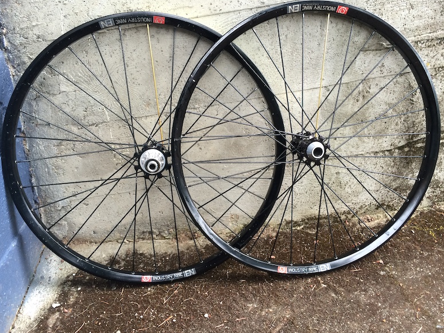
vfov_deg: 46.8
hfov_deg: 60.0
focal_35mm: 30
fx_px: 385
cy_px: 166
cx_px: 220
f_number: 2.2
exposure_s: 1/30
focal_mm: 4.15
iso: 32
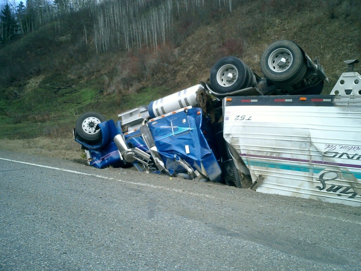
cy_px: 136
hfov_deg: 51.4
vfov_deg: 39.7
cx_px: 180
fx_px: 375
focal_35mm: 36
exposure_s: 1/640
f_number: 3.2
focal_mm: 7.5
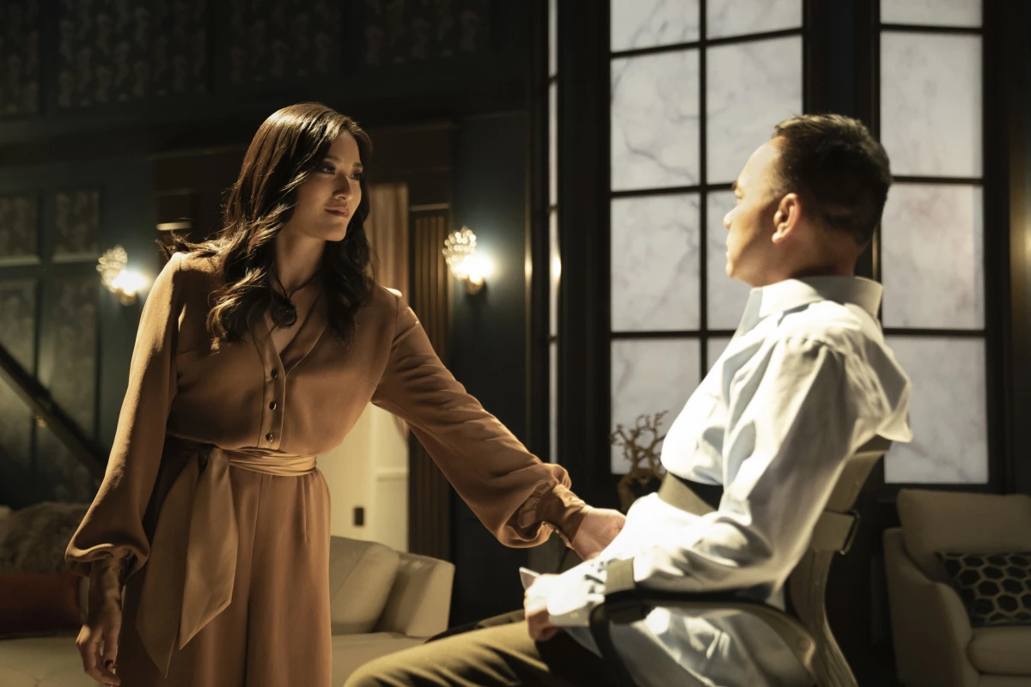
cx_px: 516
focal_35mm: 50
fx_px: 1432
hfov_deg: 39.6
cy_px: 344
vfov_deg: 27.0
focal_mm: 50
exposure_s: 1/200
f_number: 2.8
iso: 5000
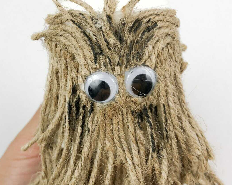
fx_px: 288
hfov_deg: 43.7
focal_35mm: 42
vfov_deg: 35.6
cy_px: 80
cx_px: 99
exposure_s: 1/40
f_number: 1.8
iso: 25
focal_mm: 4
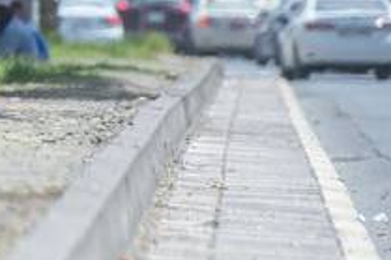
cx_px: -608
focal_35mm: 1150
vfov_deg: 1.2
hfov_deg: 1.8
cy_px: -32
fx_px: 12480
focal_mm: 200
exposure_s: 1/5000
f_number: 3.2
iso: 800
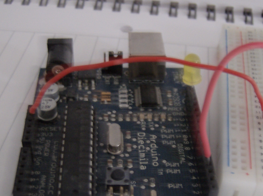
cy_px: 127
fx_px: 424
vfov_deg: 25.9
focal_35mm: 56
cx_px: 127
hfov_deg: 34.4
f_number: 2.8
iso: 200
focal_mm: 6
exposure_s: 1/1.51
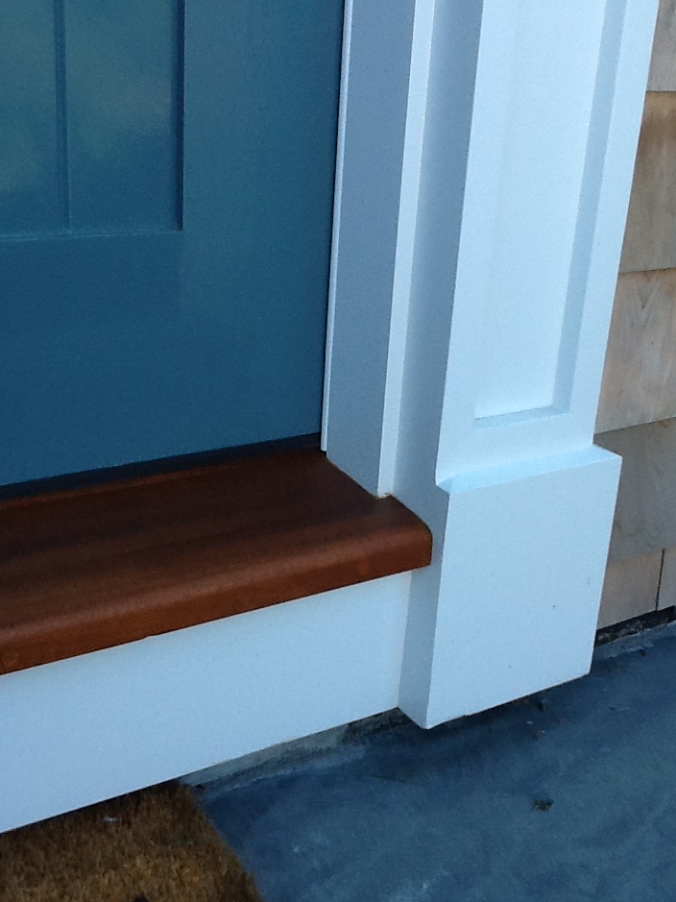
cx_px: 331
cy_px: 458
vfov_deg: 42.1
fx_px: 1172
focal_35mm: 45
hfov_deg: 32.2
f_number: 2.4
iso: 40
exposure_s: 1/225
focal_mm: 2.03
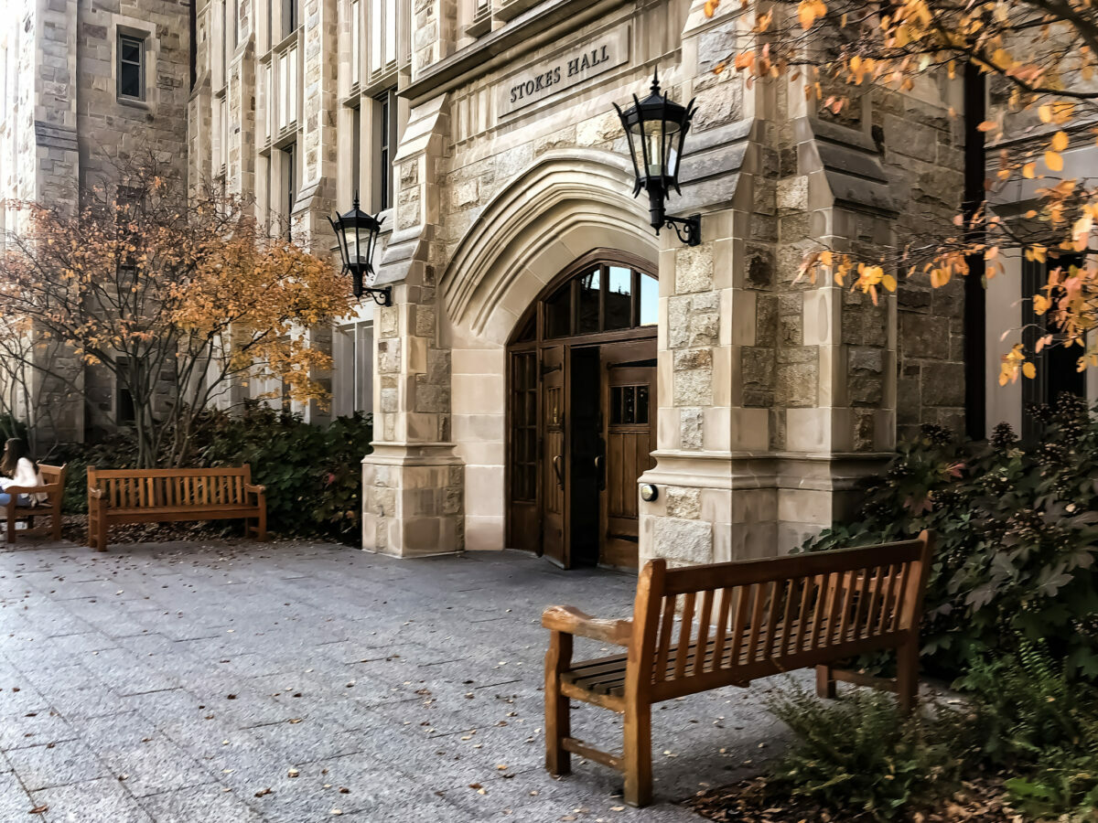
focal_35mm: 28
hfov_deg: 63.4
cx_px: 549
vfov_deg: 49.7
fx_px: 888
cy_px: 412
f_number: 1.8
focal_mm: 4
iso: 20
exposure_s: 1/125
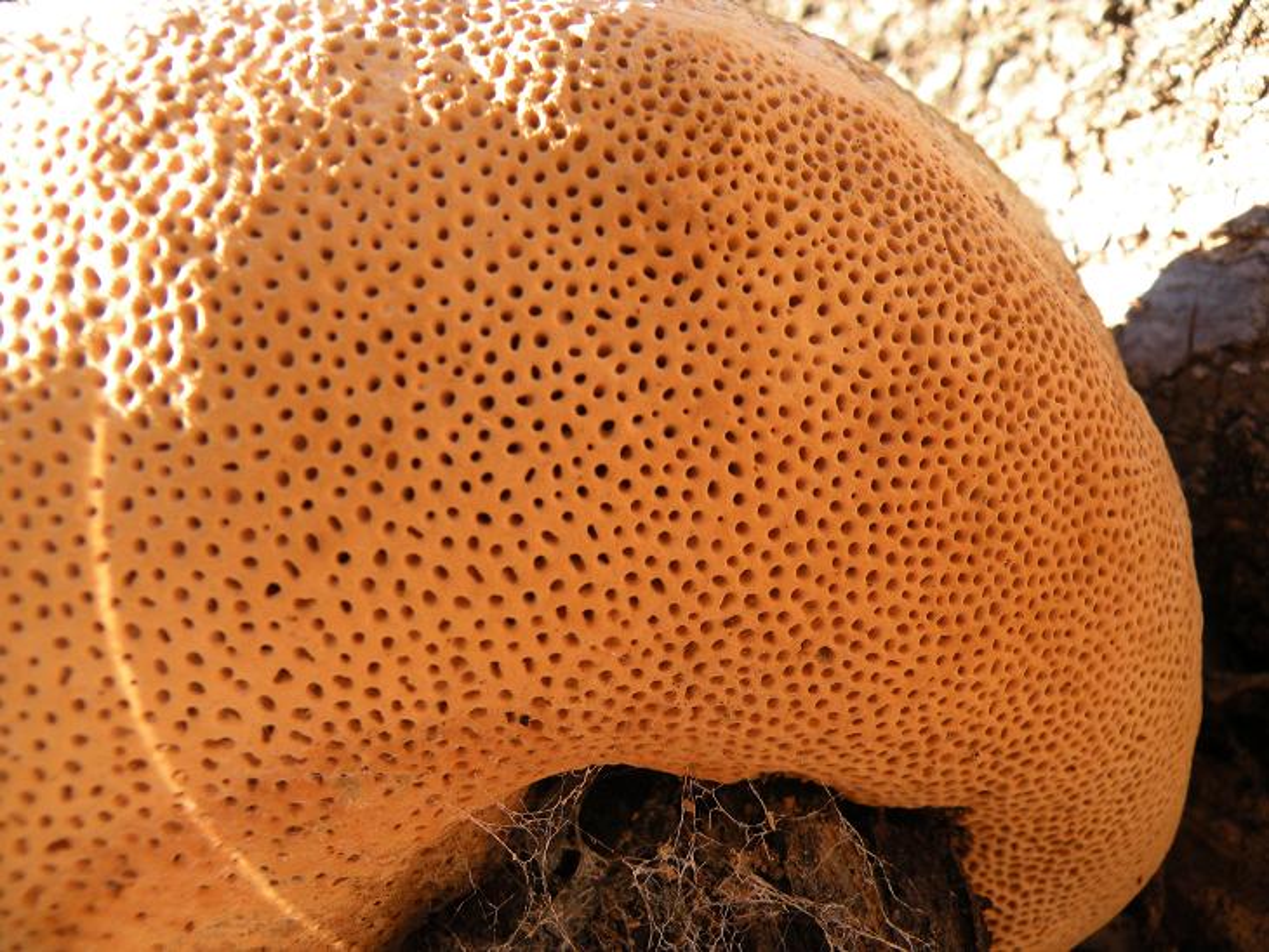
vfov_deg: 51.4
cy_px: 476
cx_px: 634
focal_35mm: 27
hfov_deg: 65.3
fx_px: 990
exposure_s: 1/92.6
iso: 64
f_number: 3.5
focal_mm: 4.7
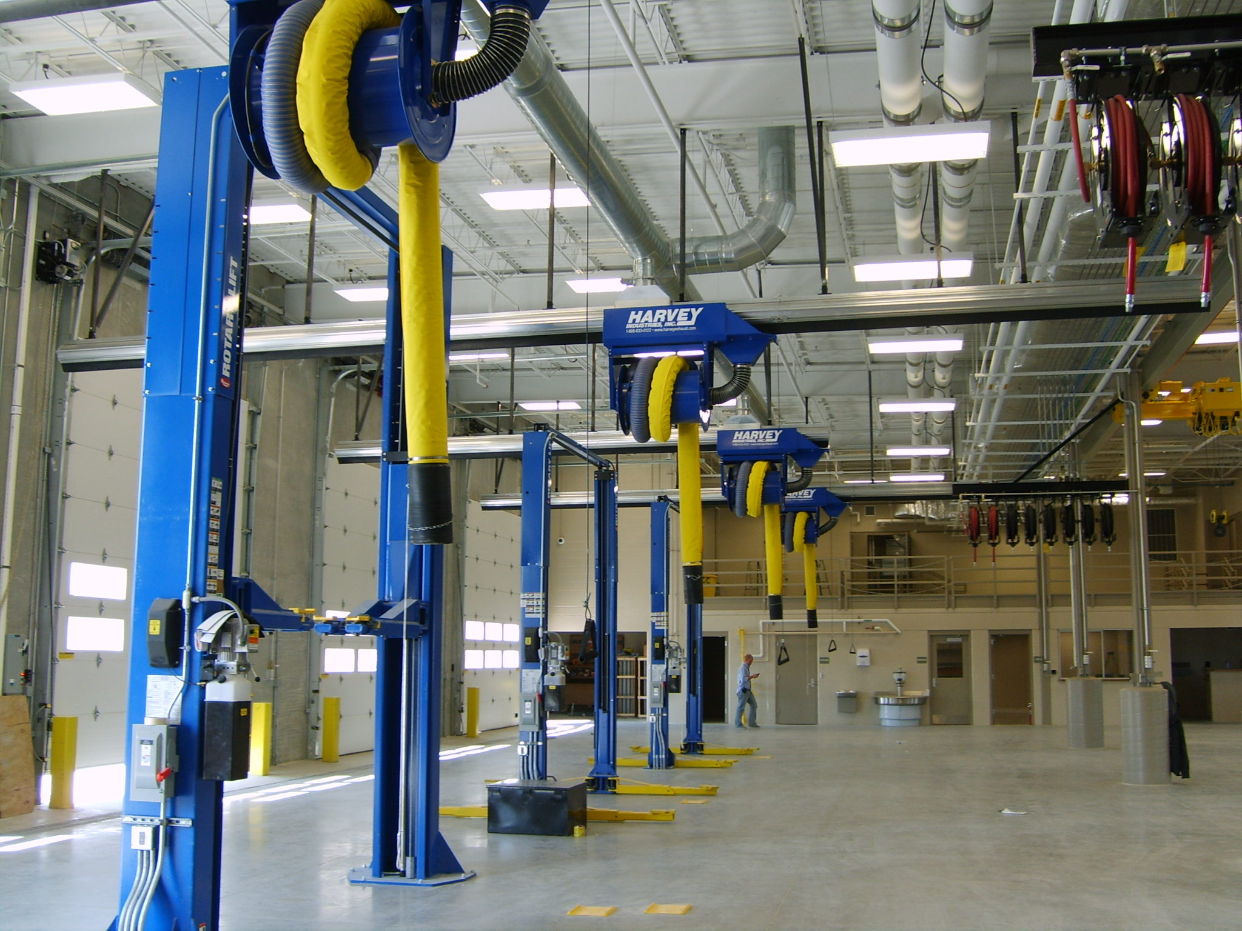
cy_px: 466
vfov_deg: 40.7
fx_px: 1256
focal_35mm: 35
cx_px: 621
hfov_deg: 52.6
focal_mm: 5.8
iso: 50
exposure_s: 1/45
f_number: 2.8
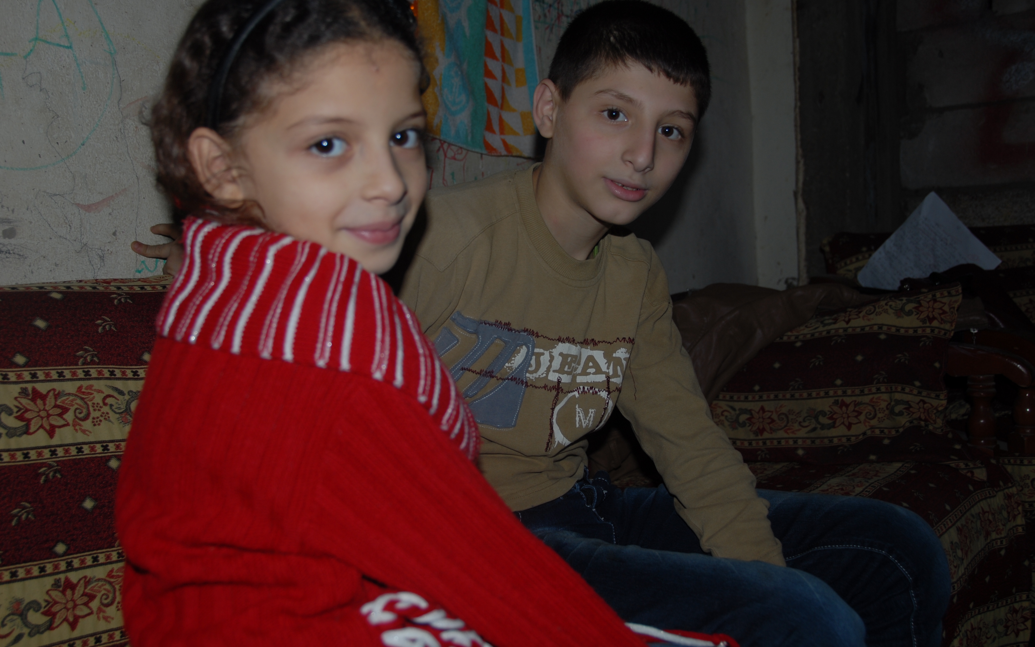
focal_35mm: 37
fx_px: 1044
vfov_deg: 34.4
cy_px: 308
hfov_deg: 52.7
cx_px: 515
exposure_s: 1/60
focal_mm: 24
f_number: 3.8
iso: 100
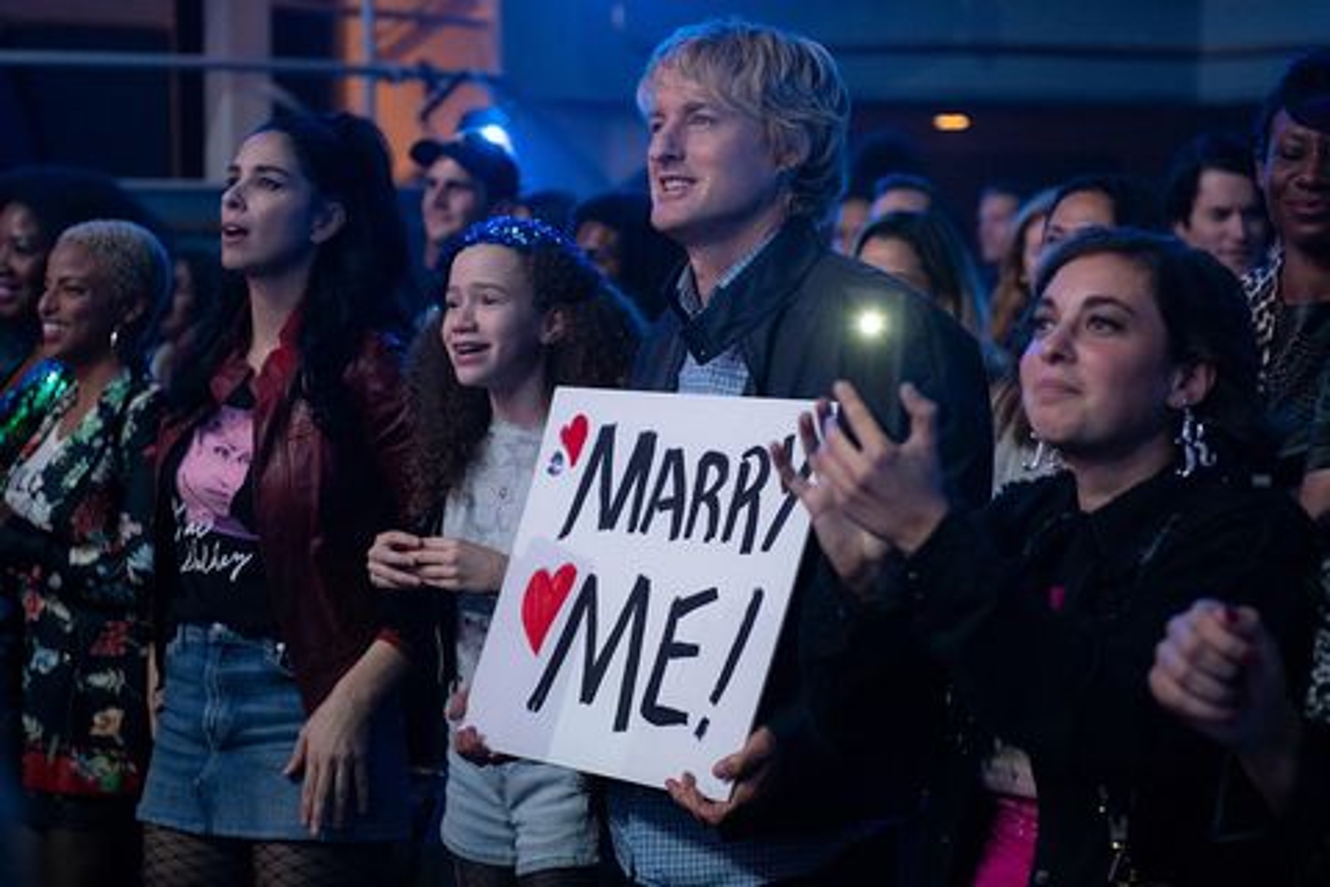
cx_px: 665
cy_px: 444
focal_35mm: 84
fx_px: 3103
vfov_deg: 16.3
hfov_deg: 24.2
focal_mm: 70
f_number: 5.6
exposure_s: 1/200
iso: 1600
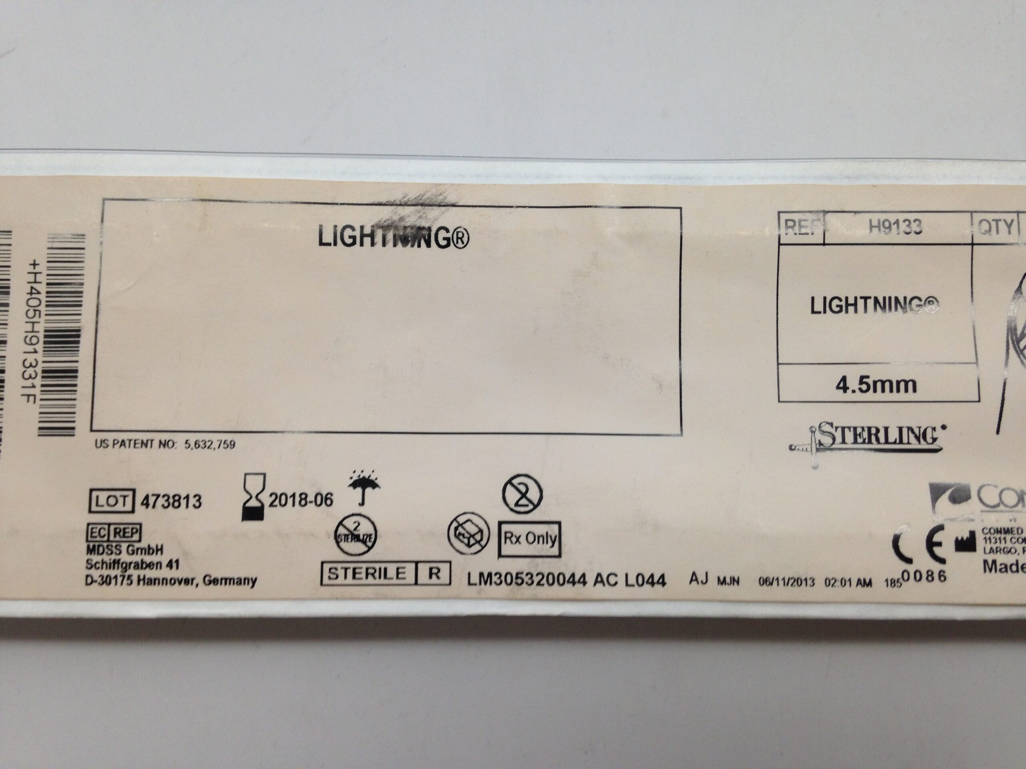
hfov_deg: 55.4
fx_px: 978
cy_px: 384
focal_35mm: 33
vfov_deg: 42.9
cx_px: 513
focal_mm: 4.12
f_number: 2.4
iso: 64
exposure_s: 1/60
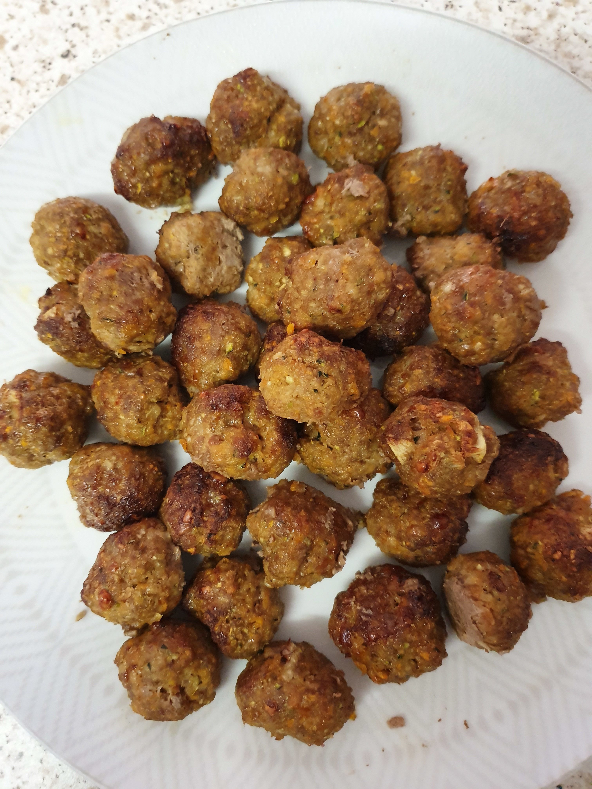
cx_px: 296
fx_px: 593
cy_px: 394
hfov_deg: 53.1
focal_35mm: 26
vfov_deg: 67.3
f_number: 1.5
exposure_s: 1/50
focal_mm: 4.32
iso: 500
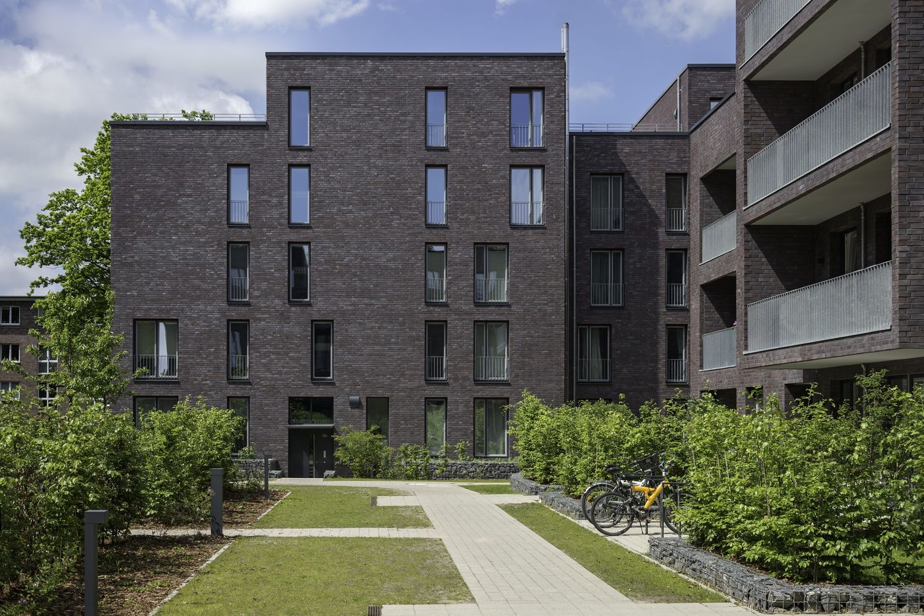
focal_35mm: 46
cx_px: 462
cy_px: 308
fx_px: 1181
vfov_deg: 29.3
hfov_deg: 42.7
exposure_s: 1/180
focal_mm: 46
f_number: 8
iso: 100
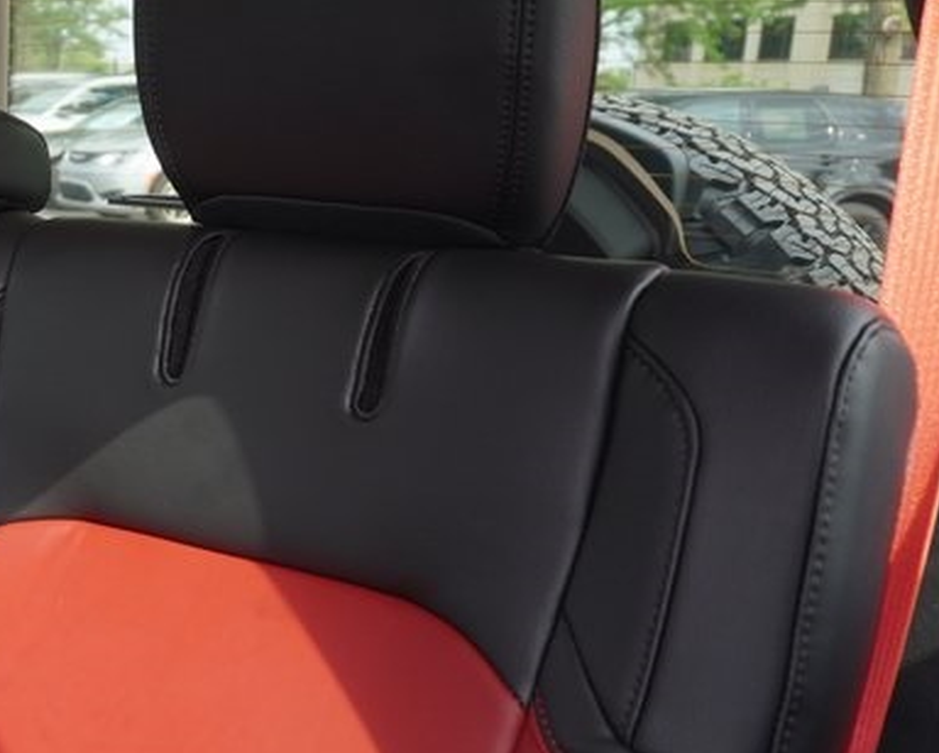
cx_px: -267
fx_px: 1669
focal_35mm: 60
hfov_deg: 26.8
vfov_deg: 25.4
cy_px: 461
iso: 200
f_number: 4
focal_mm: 16
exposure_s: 1/60
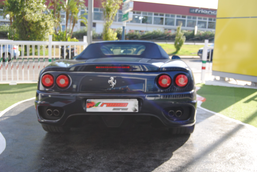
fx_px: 279
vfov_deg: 34.3
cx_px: 128
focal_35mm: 39
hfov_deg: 49.5
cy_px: 86
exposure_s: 1/125
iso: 100
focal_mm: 26
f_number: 5.6
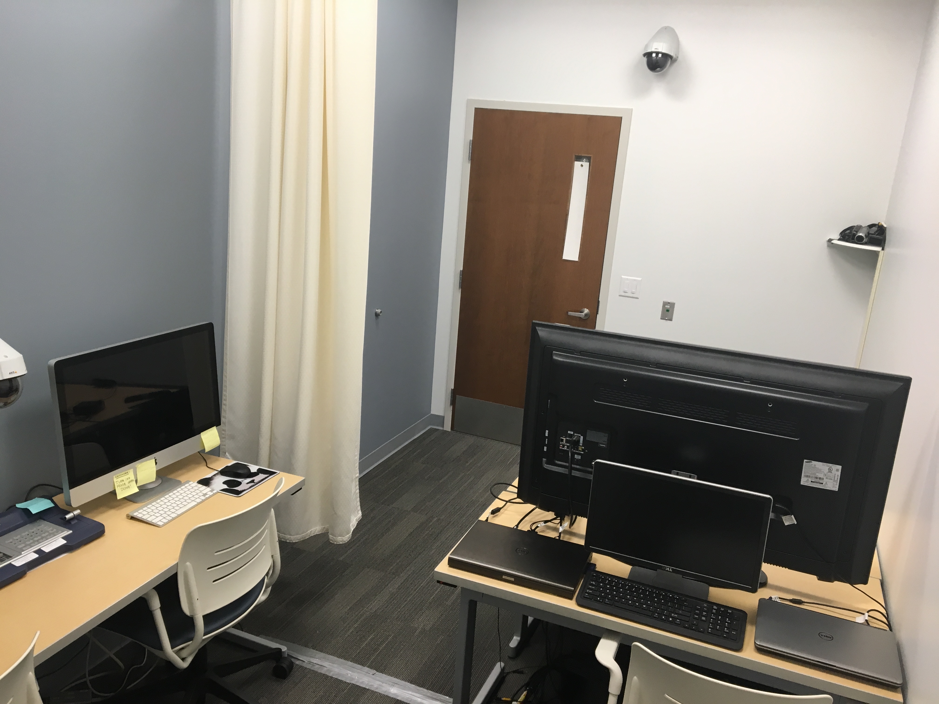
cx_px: 470
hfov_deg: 61.7
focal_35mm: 29
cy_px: 352
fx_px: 787
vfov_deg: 48.2
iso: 50
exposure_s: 1/30
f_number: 2.2
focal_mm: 4.15
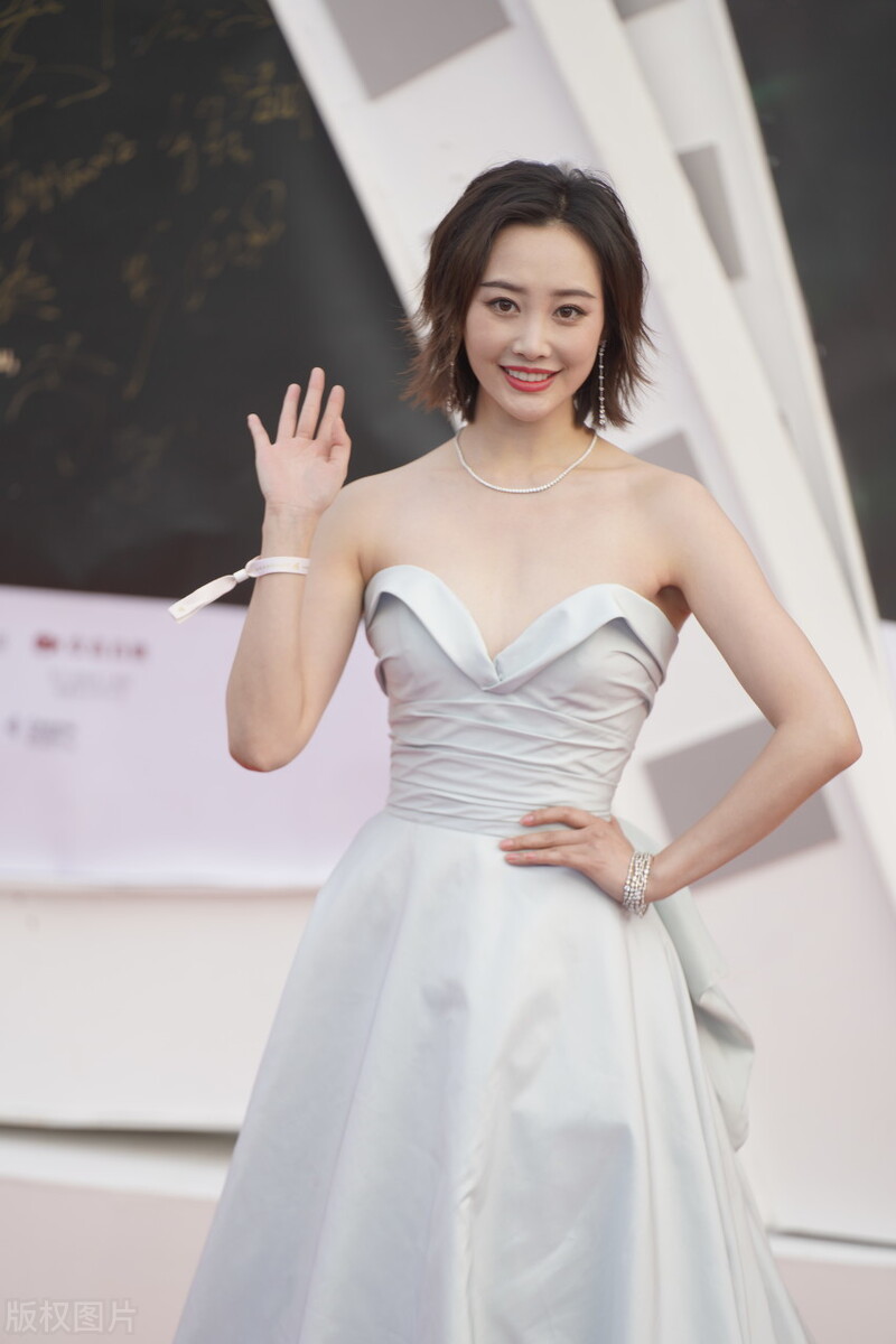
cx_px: 448
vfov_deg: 11.4
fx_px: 6719
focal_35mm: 180
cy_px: 672
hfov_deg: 7.6
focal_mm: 180
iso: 100
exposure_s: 1/320
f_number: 2.8
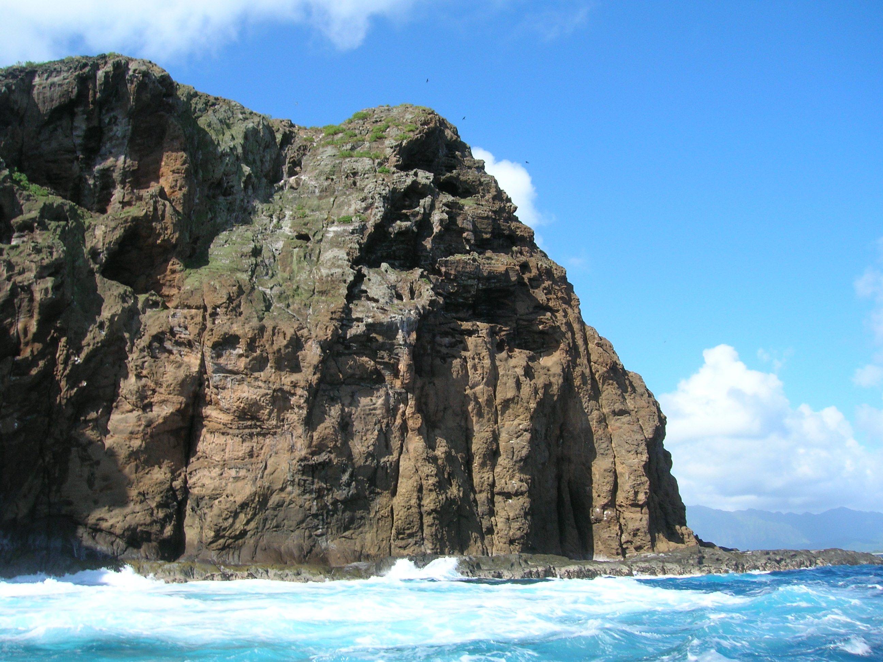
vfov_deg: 41.8
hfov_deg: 54.0
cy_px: 331
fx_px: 867
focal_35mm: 34
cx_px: 442
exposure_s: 1/280
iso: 50
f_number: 4.9
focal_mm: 5.7
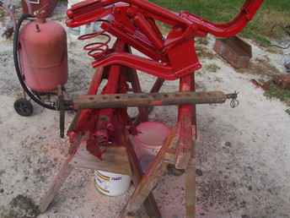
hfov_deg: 50.1
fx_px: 310
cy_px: 109
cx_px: 145
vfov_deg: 38.7
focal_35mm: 37
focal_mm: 5.6
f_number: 5.6
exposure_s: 1/350
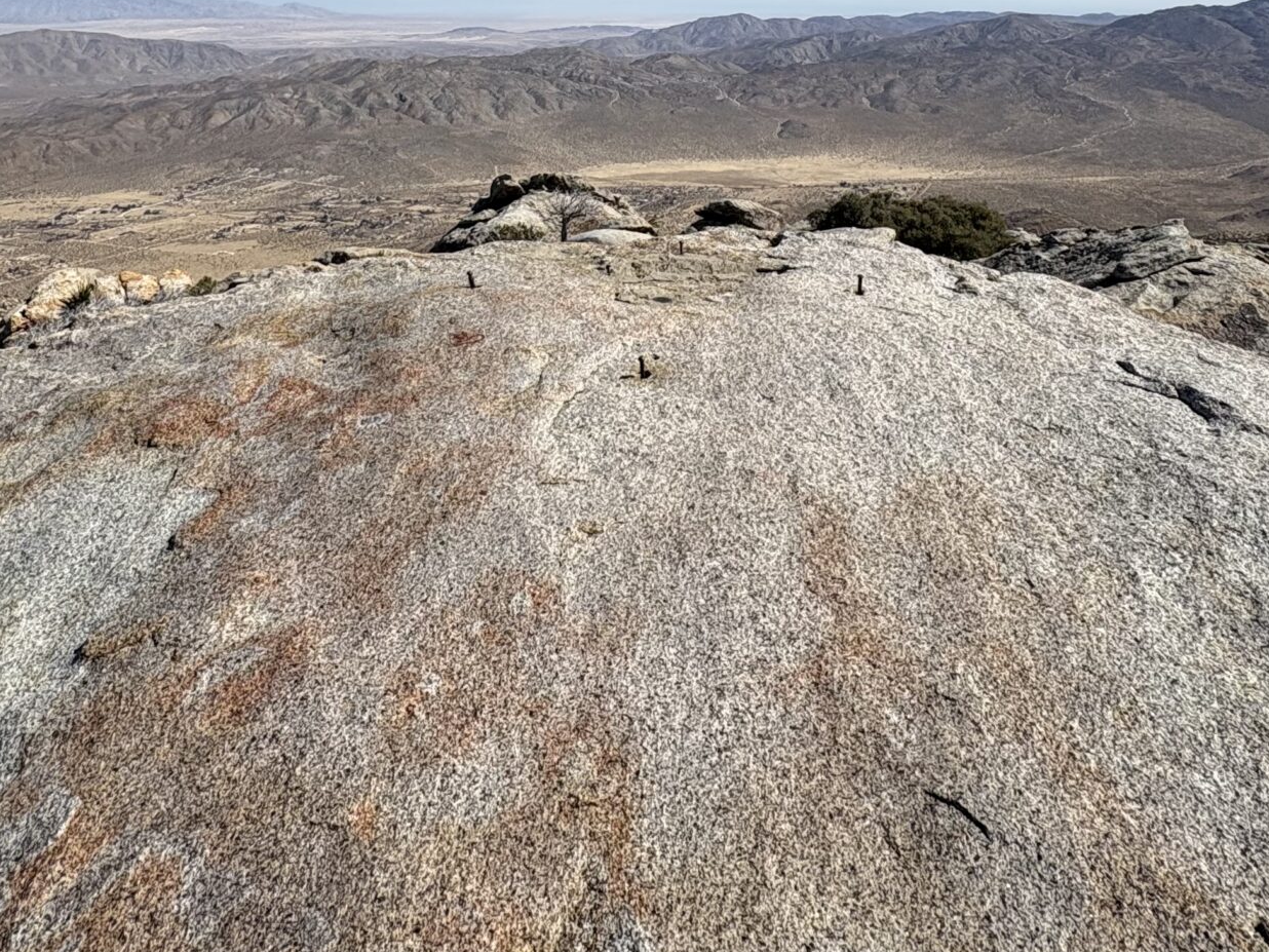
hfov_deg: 61.6
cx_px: 590
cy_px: -9
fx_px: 1063
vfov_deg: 41.6
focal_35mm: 29
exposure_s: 1/3546
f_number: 2.2
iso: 50
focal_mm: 2.22
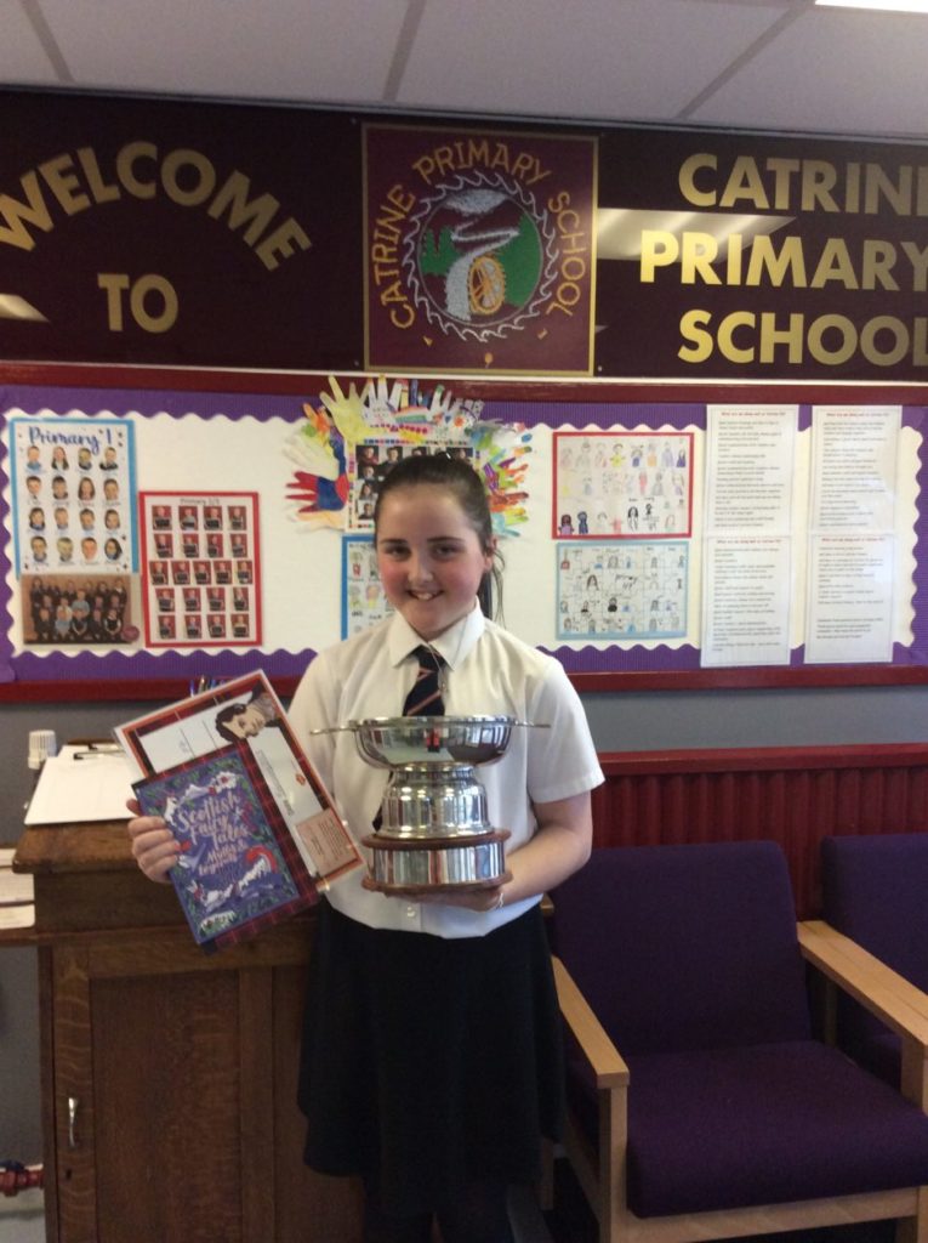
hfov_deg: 44.1
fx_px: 1147
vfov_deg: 56.9
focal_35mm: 32
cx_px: 464
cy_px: 622
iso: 125
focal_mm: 3.3
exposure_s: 1/25
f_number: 2.4
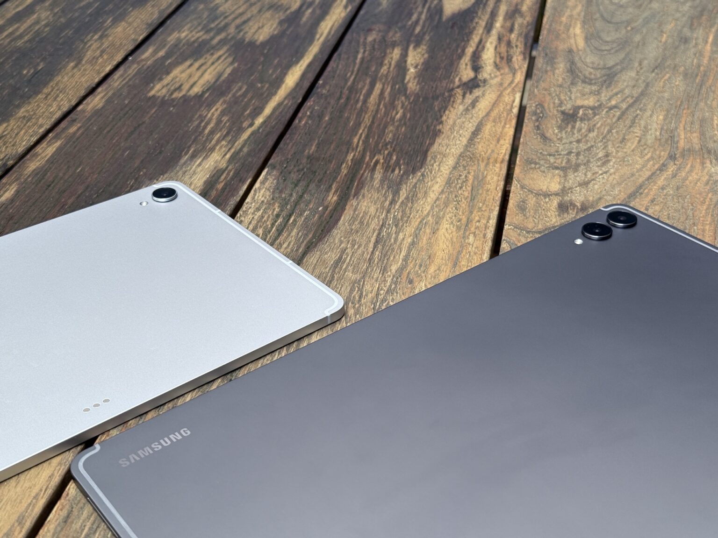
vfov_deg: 30.3
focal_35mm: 48
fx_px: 996
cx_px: 359
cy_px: 269
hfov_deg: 39.7
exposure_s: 1/611
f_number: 1.78
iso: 80
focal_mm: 6.76
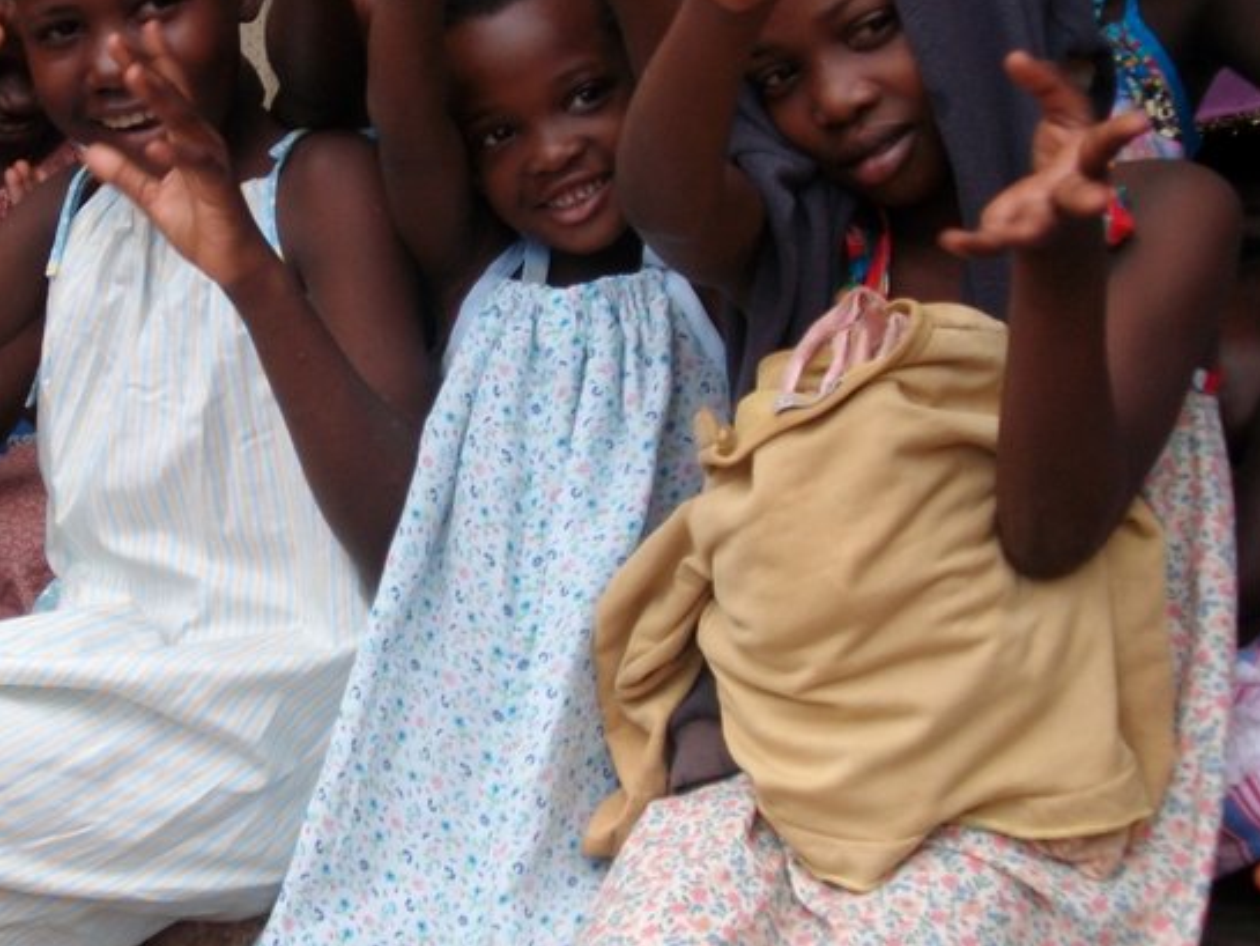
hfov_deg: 20.5
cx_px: 183
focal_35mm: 94
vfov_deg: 15.7
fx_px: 3422
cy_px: 319
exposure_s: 1/196
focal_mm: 8.8
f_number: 3.6
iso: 80
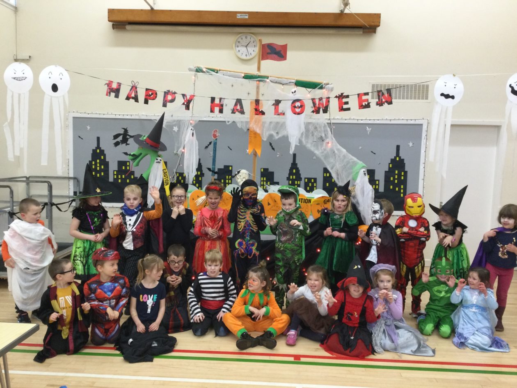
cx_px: 258
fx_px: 463
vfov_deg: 45.4
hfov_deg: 58.4
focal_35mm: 31
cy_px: 194
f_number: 2.4
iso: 125
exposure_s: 1/33
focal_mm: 3.3
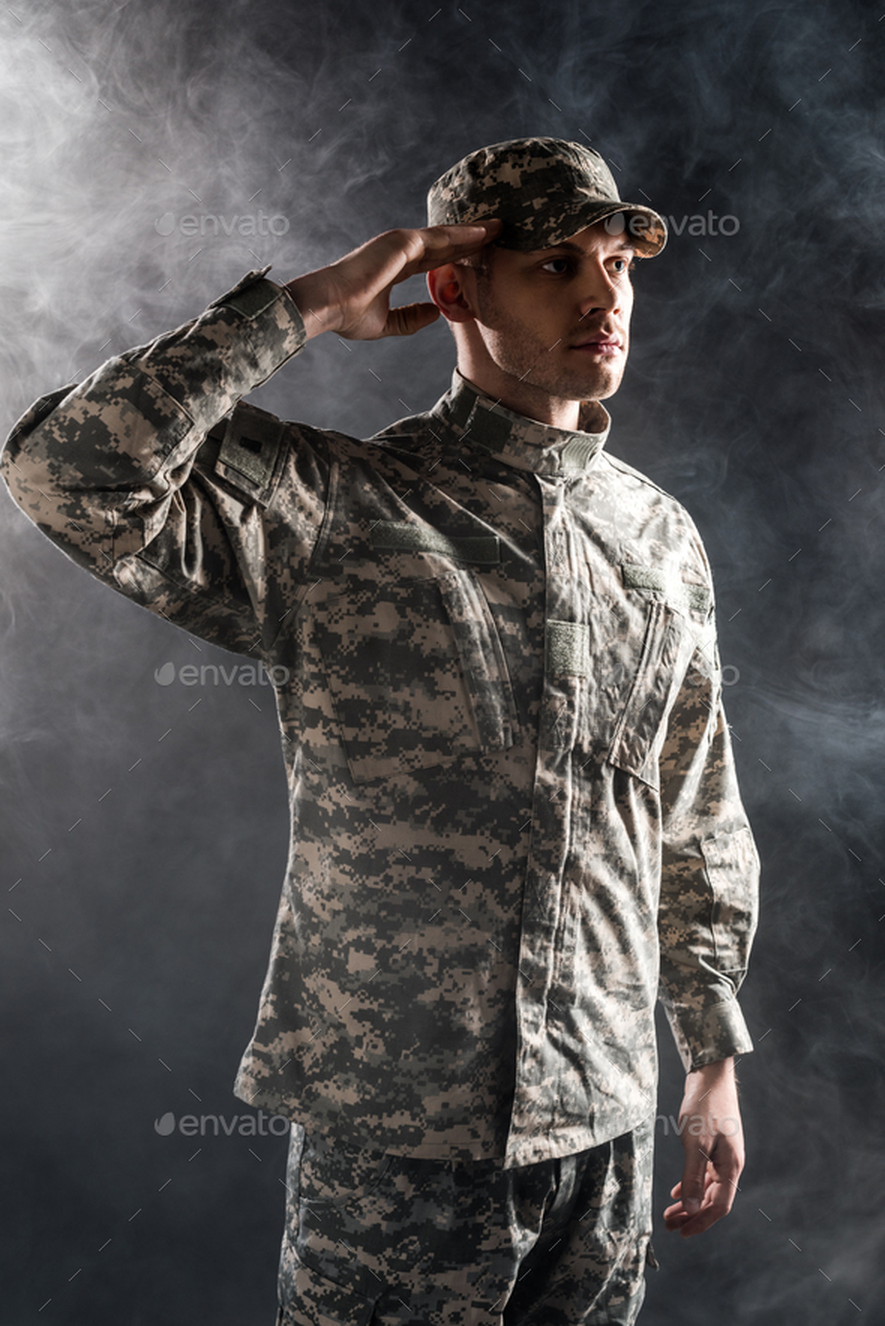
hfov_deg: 27.0
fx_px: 1842
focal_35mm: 50
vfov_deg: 39.6
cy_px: 663
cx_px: 442
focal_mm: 50
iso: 100
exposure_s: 1/160
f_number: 5.6
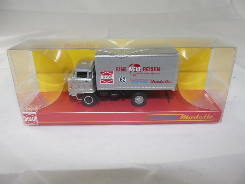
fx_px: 191
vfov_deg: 51.4
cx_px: 122
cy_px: 92
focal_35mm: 27
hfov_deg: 65.3
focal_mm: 4.8
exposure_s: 1/30
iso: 100
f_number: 4
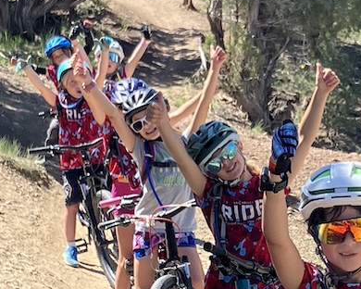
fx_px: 1496
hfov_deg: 13.7
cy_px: 275
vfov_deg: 10.9
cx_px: 250
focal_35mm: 140
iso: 32
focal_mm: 3.99
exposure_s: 1/747
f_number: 1.8
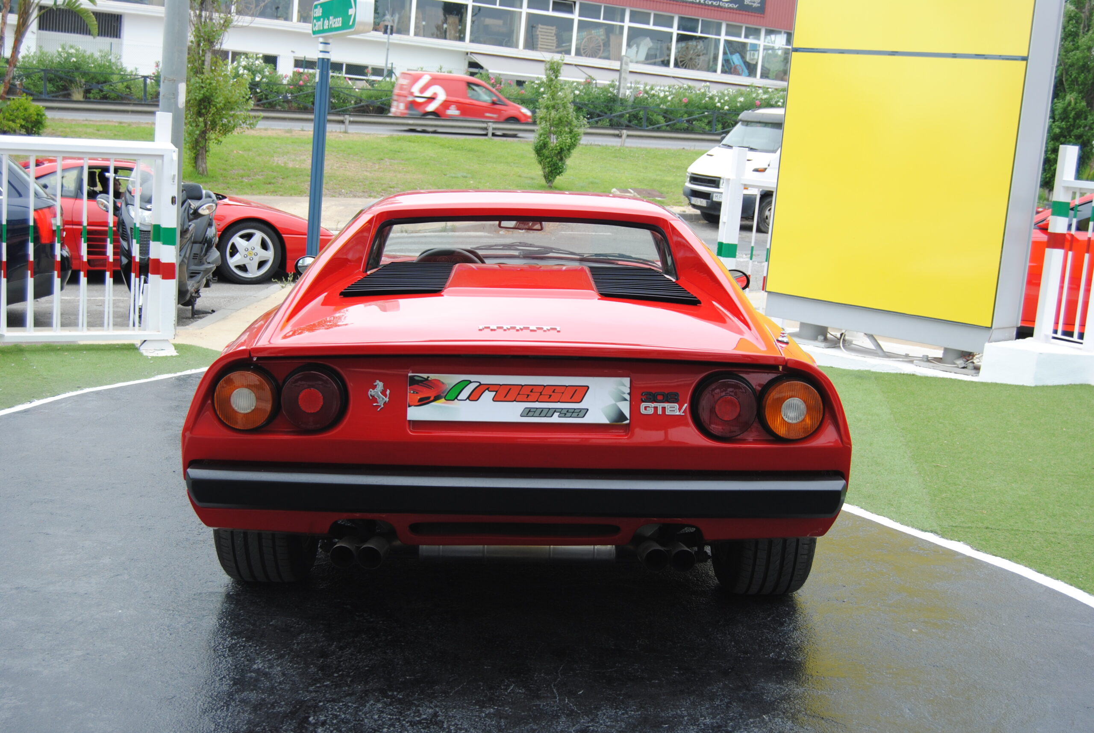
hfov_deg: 43.6
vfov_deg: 29.9
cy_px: 366
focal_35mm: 45
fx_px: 1369
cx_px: 547
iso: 100
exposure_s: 1/125
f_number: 5.6
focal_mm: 30
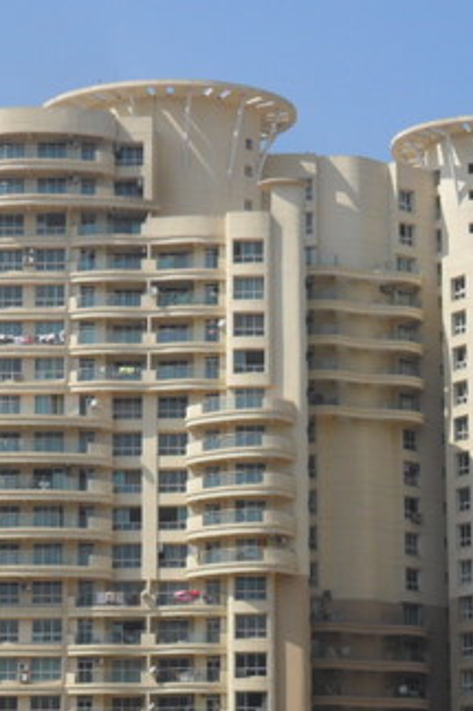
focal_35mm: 130
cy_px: 449
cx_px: 174
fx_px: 2565
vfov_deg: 15.8
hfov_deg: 10.5
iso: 100
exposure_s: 1/500
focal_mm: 11.2
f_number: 5.6
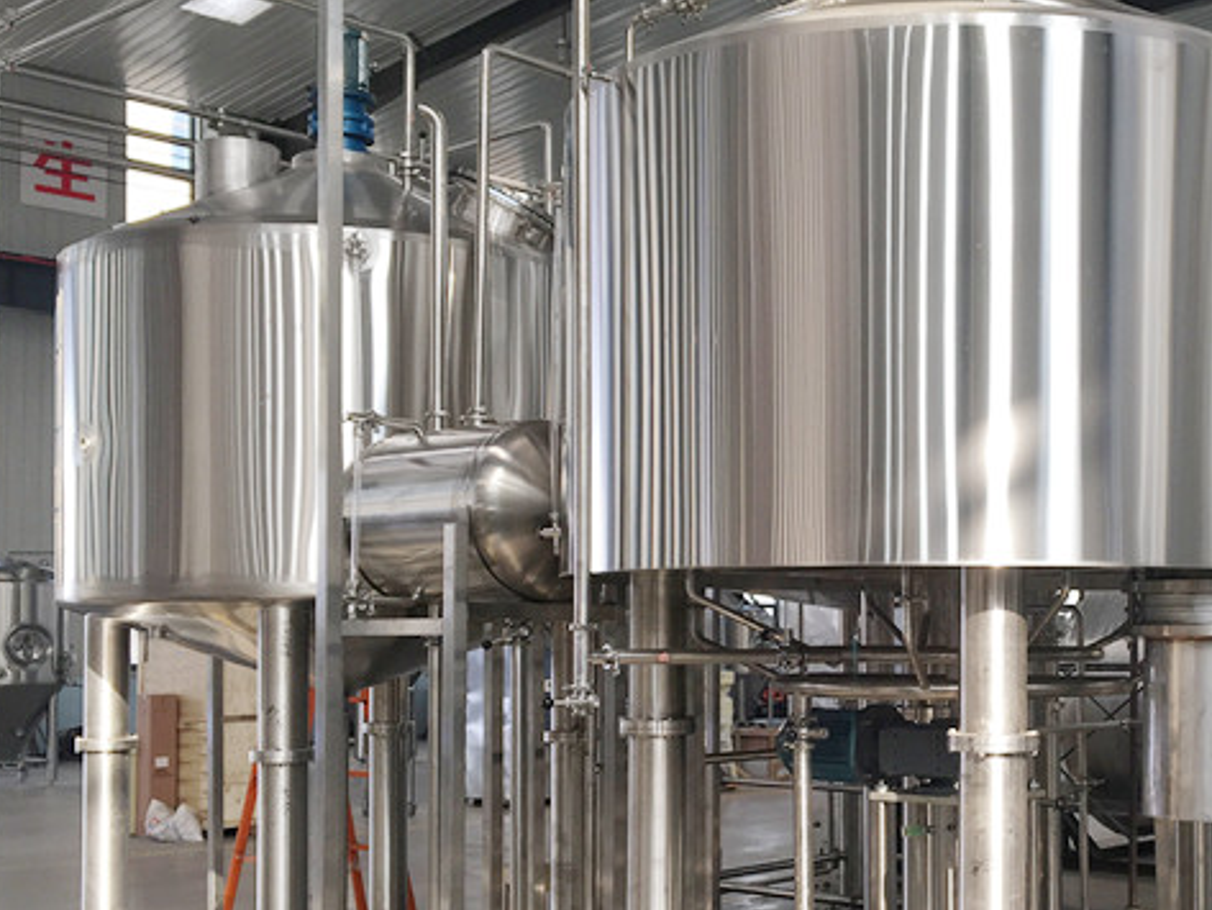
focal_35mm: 49
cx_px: 948
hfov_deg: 37.7
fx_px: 1716
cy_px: 578
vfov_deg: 29.6
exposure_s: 1/50
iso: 25
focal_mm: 4.15
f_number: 2.2
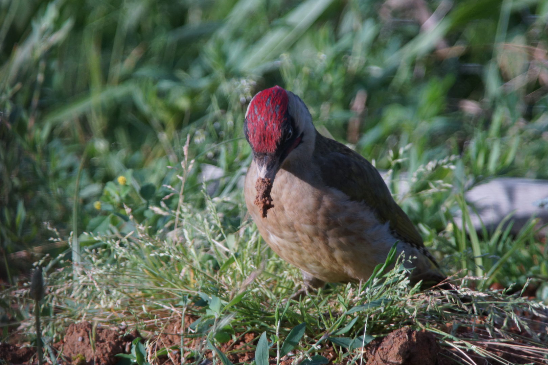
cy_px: 182
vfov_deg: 1.1
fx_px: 18265
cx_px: 274
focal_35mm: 1200
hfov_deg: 1.7
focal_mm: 800
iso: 500
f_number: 9
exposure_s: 1/500
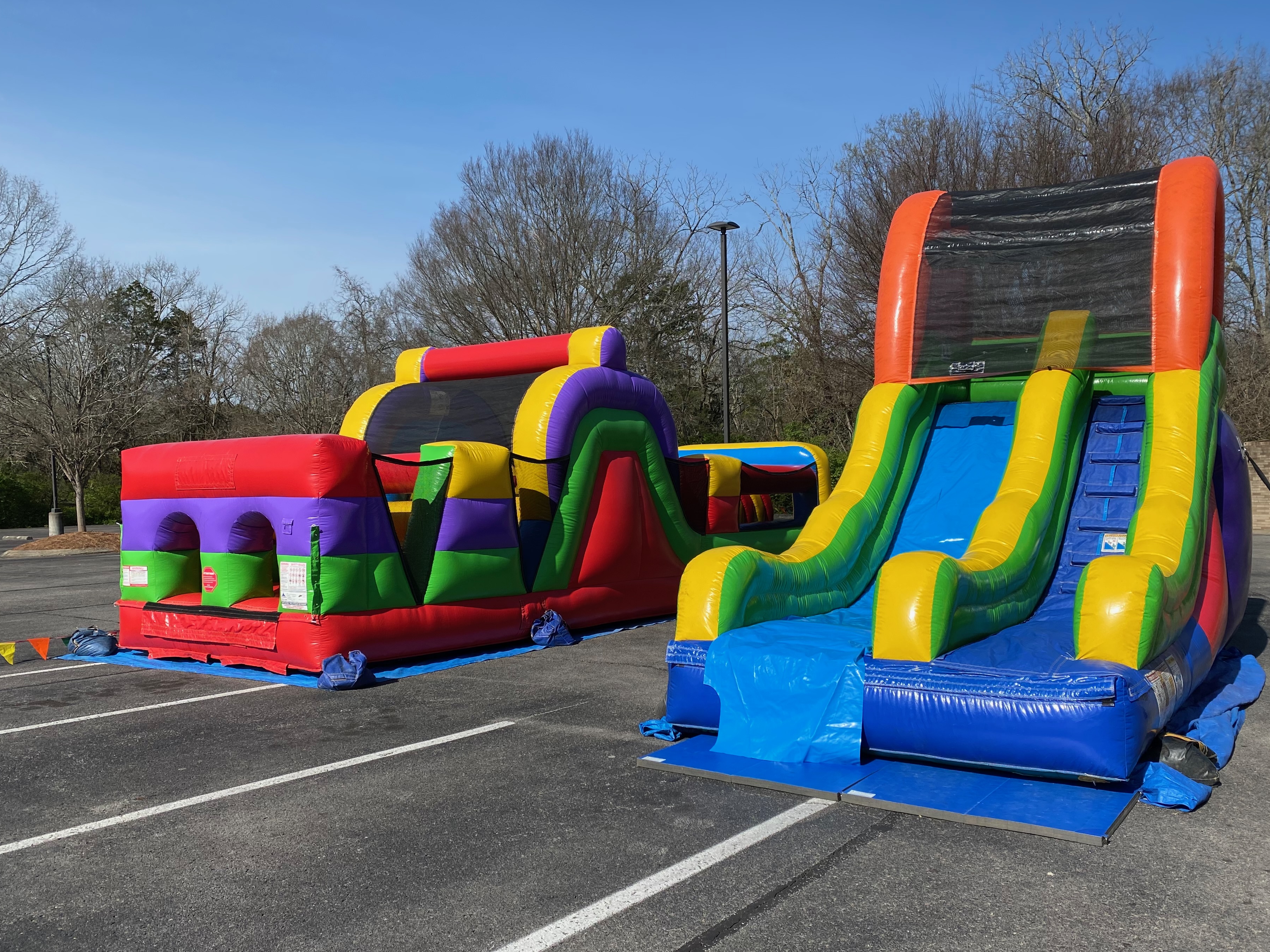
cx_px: 676
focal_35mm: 29
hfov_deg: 61.6
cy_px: 501
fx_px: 1064
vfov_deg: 48.2
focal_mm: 4.25
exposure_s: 1/3300
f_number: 1.8
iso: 32
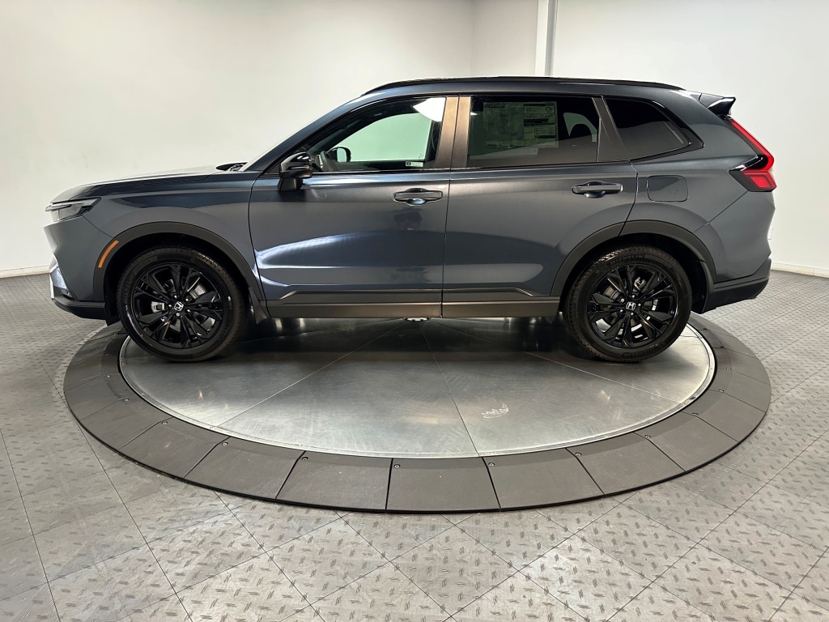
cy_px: 311
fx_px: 575
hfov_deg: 71.6
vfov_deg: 56.8
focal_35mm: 24
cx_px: 414
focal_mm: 6.86
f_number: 1.78
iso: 500
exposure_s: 1/60
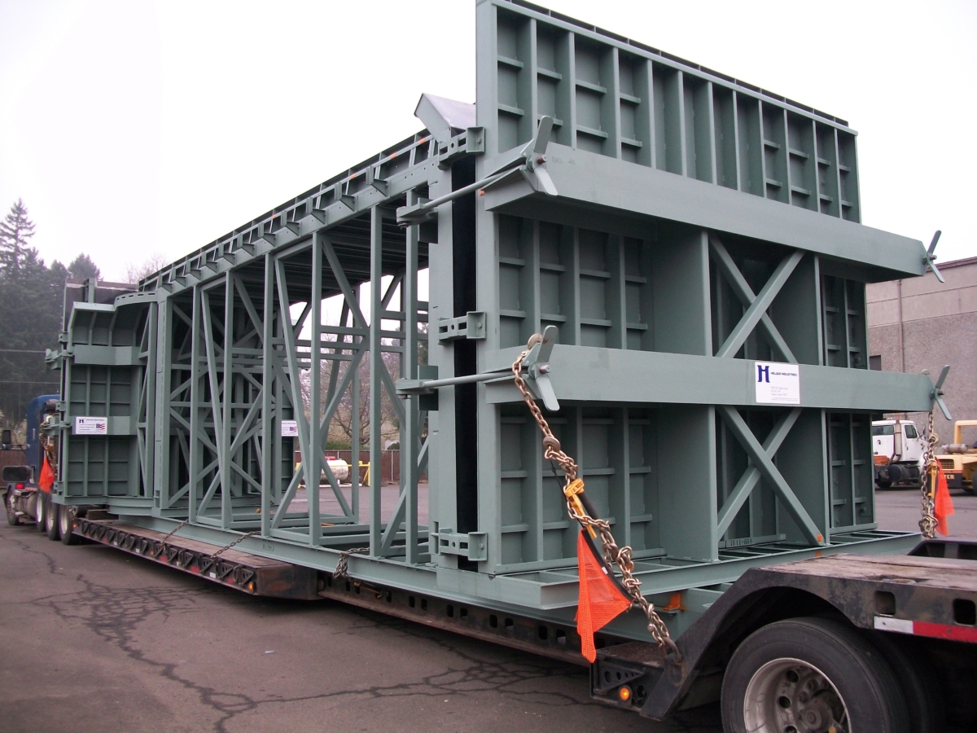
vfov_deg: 44.2
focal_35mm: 32
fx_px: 903
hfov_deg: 56.8
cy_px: 366
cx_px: 488
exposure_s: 1/125
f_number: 2.9
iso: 80
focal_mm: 5.7
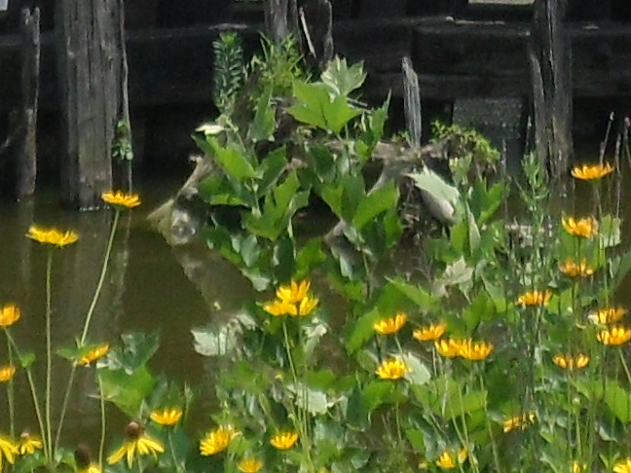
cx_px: 507
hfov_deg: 7.1
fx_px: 5104
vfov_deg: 5.1
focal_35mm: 280
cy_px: -782
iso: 80
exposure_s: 1/750
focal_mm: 6.5
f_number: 4
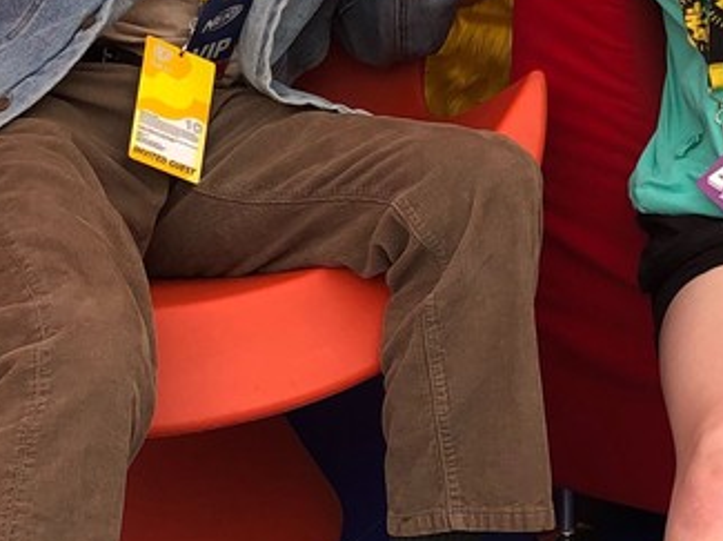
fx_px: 2358
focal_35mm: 113
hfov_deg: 17.4
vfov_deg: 13.1
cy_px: 276
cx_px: 303
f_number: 1.8
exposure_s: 1/296
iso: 20
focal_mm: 3.99
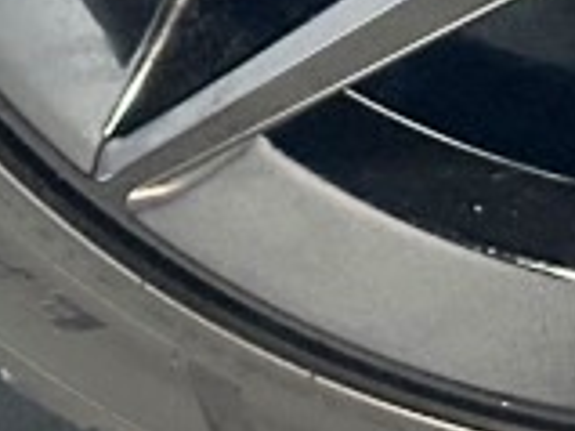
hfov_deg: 6.3
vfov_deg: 4.7
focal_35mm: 310
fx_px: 5145
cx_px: 778
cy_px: -637
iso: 640
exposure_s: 1/24
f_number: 1.78
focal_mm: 6.86
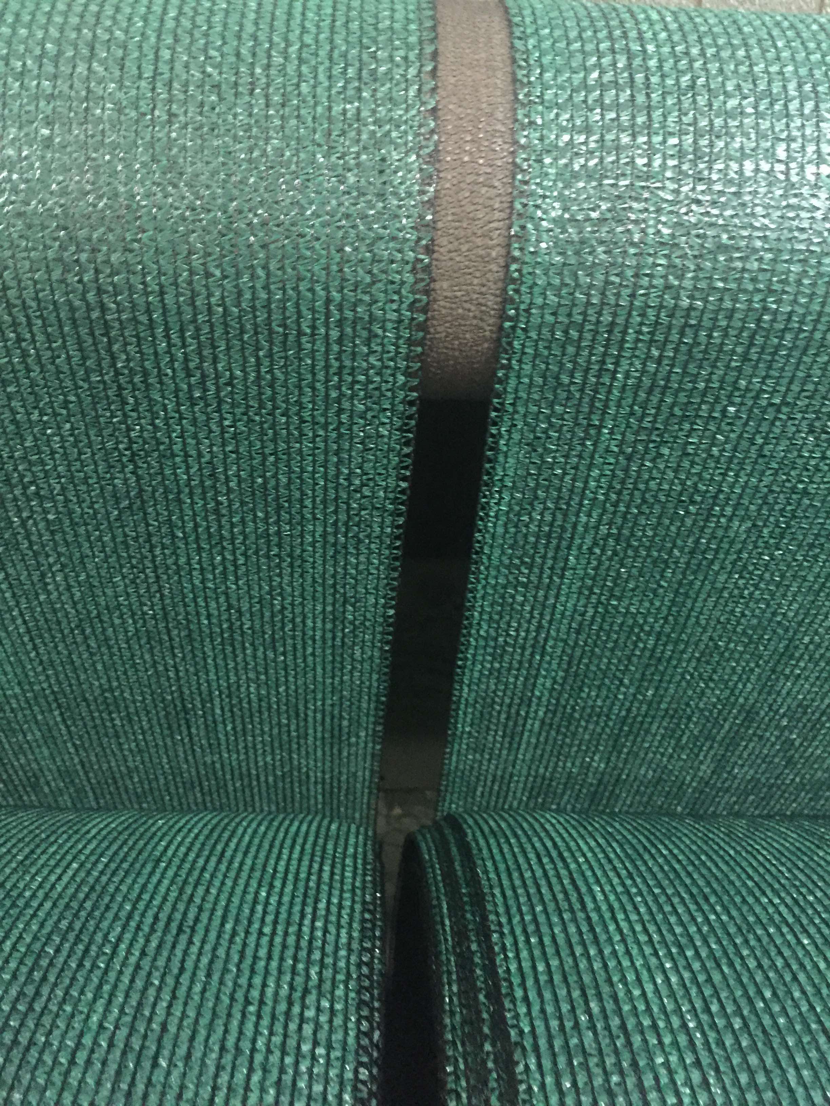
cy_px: 553
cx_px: 415
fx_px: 927
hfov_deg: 48.2
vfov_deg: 61.7
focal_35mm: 29
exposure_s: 1/17
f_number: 2.2
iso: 640
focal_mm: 4.15
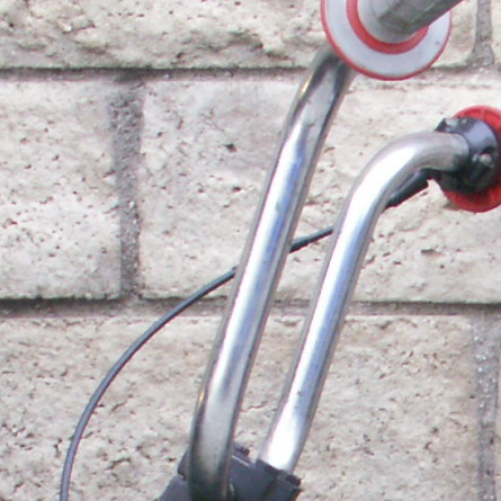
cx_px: 749
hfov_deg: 10.1
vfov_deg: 9.9
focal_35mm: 167
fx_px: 2735
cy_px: 889
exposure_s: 1/40
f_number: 2.8
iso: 100
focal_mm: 6.21
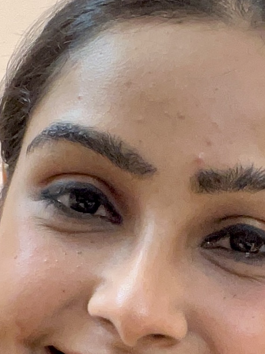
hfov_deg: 12.0
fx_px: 1255
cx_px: 165
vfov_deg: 15.7
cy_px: 354
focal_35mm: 123
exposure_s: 1/33
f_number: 2.2
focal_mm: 2.71
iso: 250
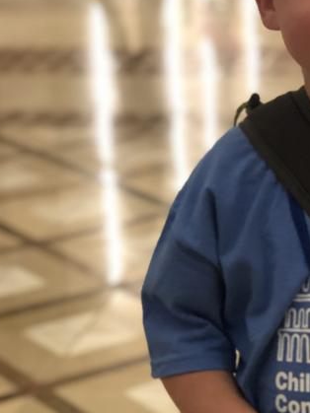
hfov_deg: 11.5
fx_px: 1517
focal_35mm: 127
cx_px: 363
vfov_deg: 15.5
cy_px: 224
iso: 160
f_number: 2.4
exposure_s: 1/13
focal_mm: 6
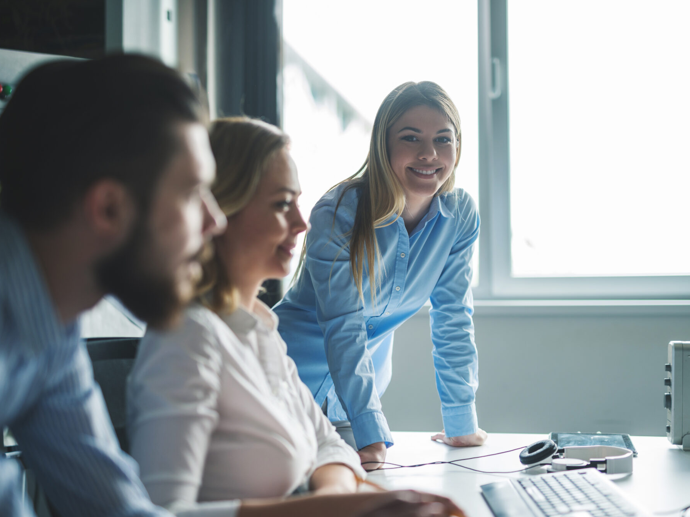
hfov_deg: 34.9
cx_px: 374
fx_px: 1096
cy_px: 262
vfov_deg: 26.6
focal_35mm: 55
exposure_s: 1/400
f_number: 1.8
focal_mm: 50
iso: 200
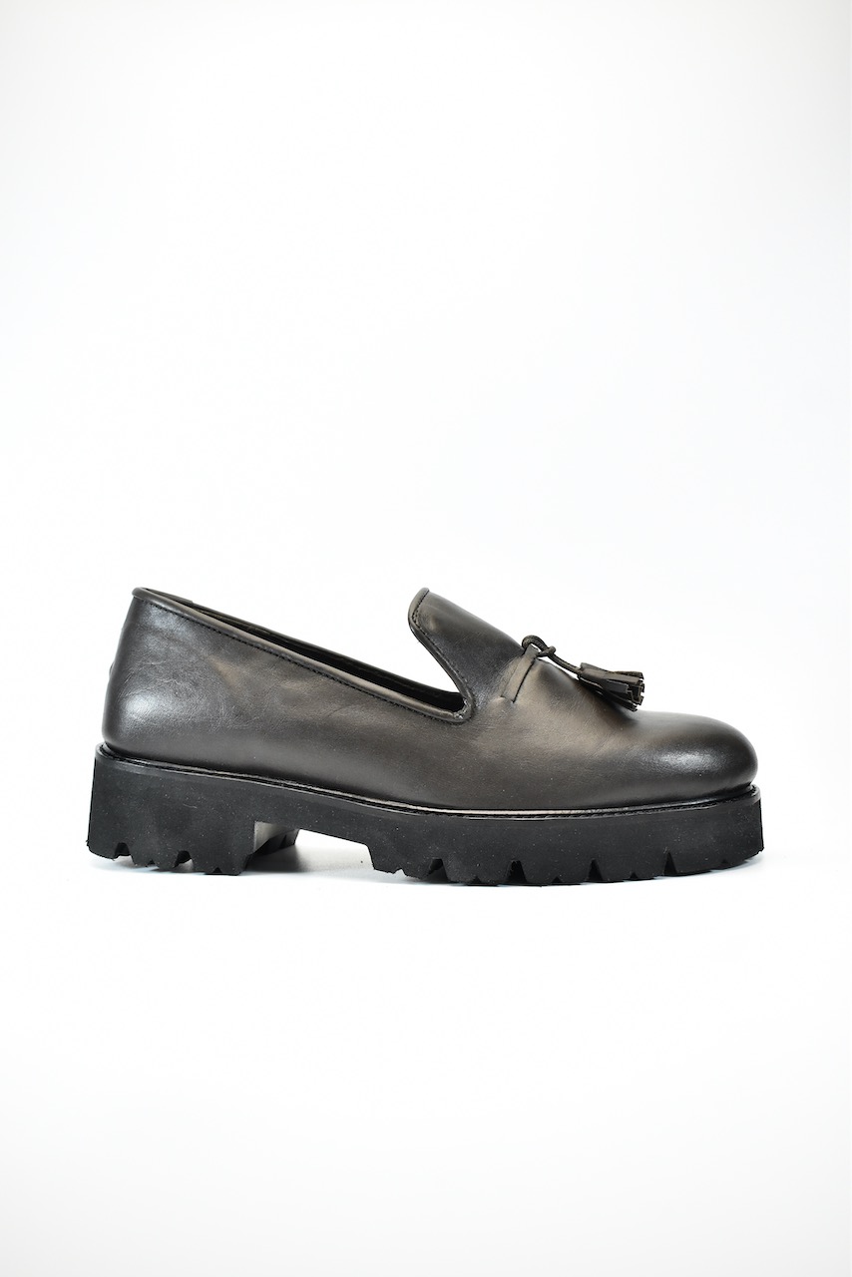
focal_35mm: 39
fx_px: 1384
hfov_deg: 34.2
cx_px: 426
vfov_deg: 49.5
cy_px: 638
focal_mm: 26
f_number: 5.6
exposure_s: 1/500
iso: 1600
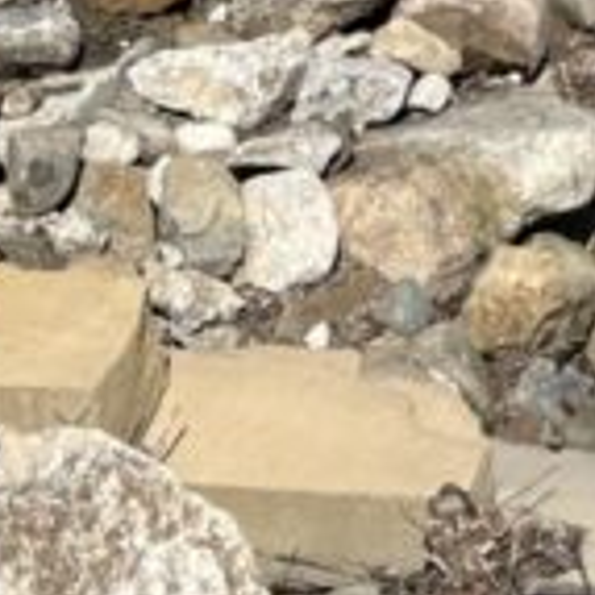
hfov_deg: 9.6
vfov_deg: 9.2
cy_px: -978
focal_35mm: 164
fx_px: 3189
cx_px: 1336
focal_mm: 5.7
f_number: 1.5
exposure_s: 1/5319
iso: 50
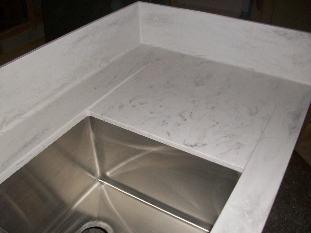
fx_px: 305
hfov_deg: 54.0
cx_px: 156
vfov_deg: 41.8
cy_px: 116
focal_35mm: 34
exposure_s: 1/60
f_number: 2.8
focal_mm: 5.7
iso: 120
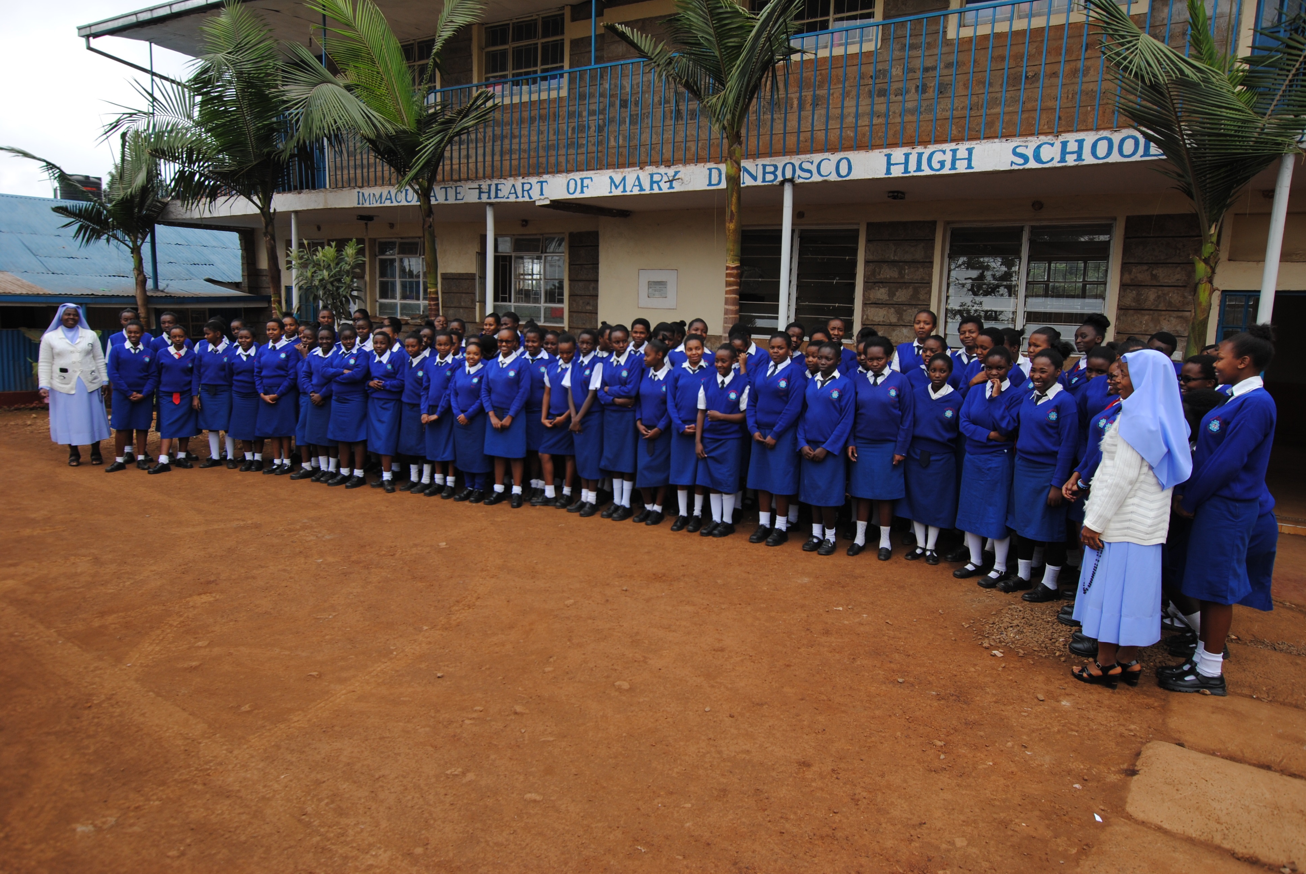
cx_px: 653
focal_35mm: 22
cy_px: 437
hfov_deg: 77.3
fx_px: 817
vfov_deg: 56.3
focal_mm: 15
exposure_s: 1/125
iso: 100
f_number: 5.6
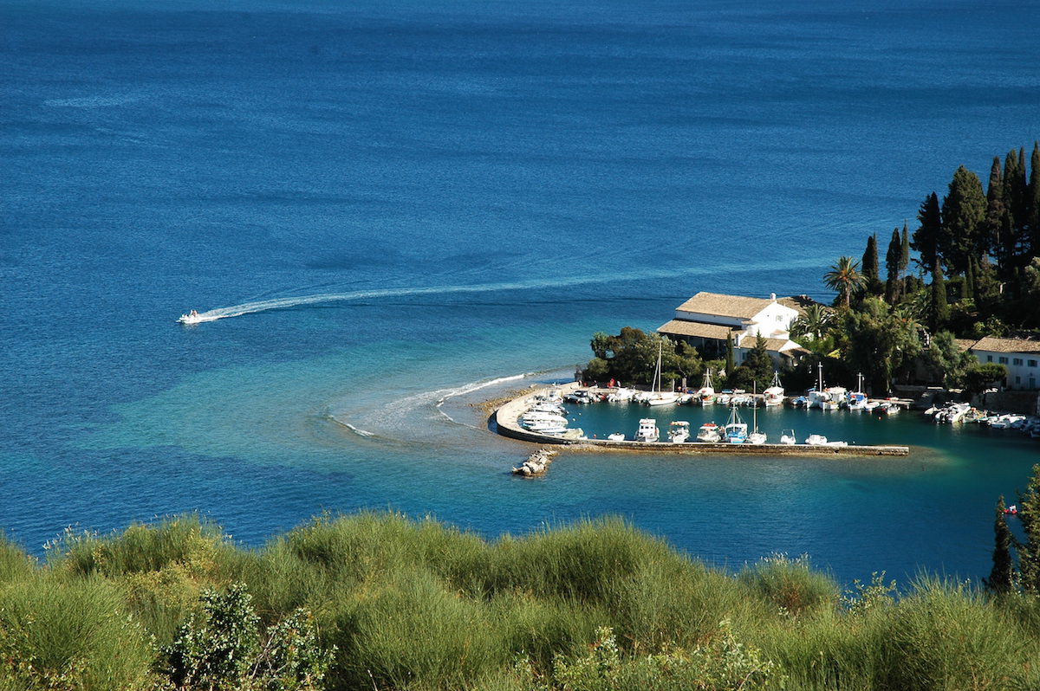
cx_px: 520
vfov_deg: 13.0
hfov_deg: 19.5
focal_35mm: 105
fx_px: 3031
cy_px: 346
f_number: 10
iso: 200
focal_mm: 70
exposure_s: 1/200
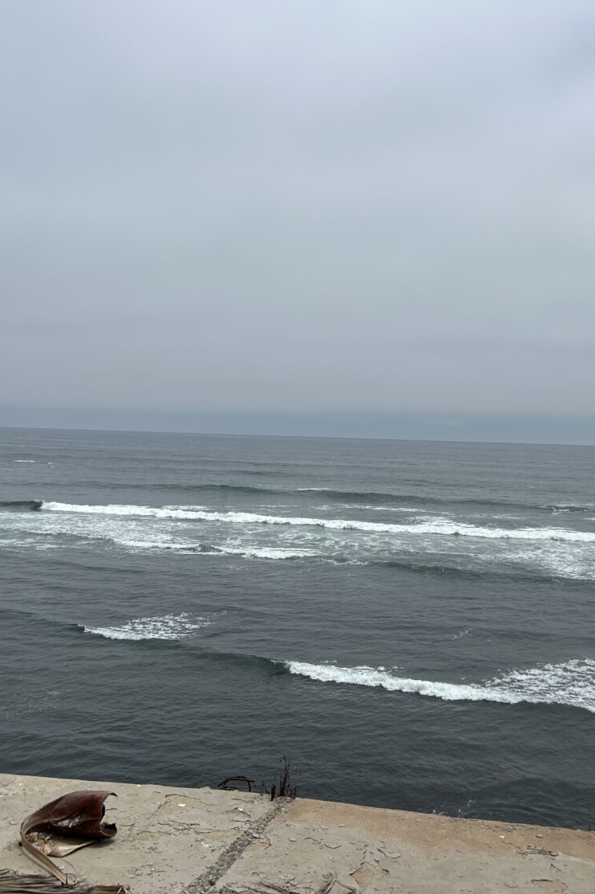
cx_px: 333
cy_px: 442
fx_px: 918
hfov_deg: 35.9
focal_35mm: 37
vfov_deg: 51.9
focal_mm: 5.7
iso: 50
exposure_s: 1/14286
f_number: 1.5
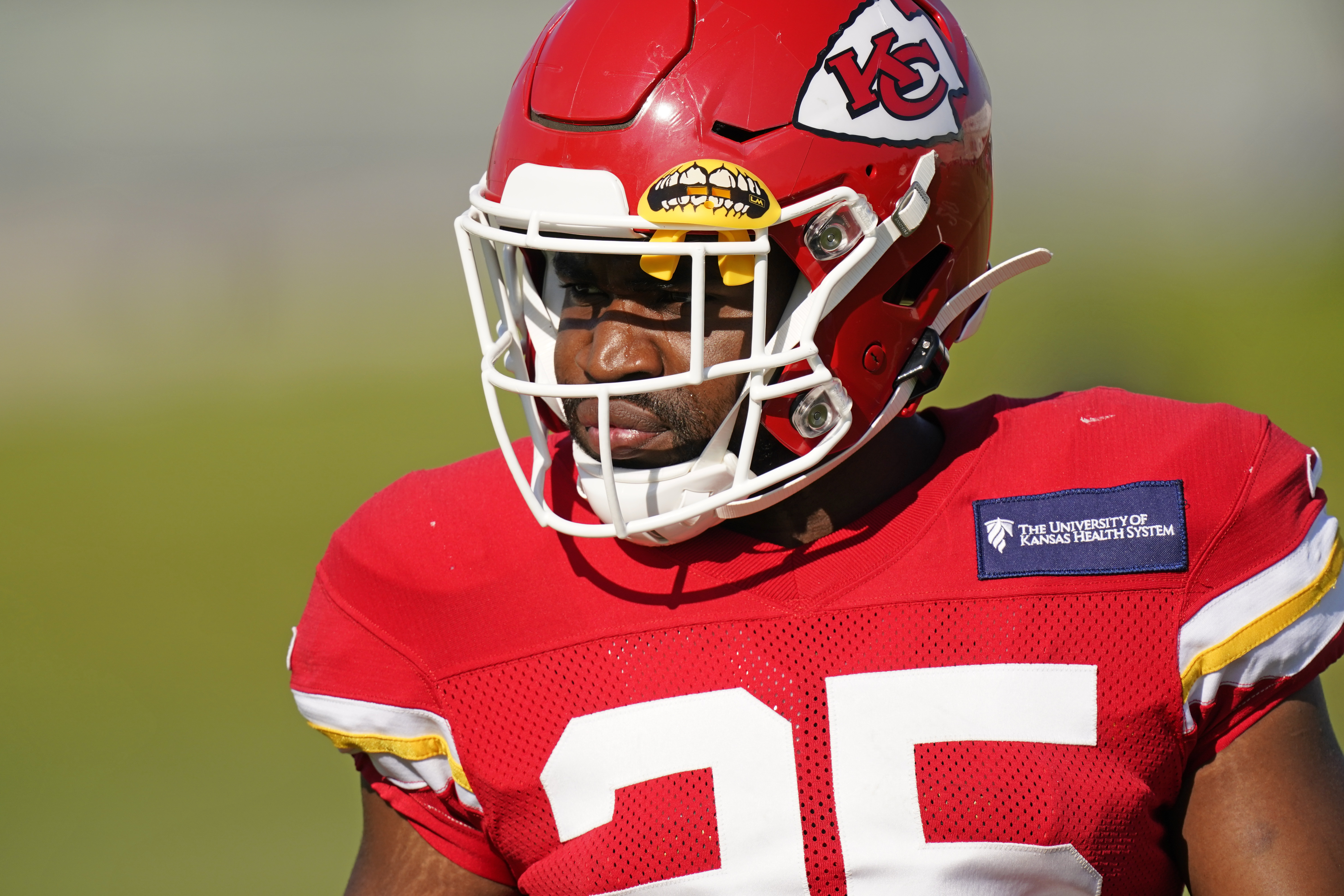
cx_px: 672
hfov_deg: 1.7
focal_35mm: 1200
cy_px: 448
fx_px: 44796
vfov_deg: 1.1
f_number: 8
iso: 640
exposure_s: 1/1600
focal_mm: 1200
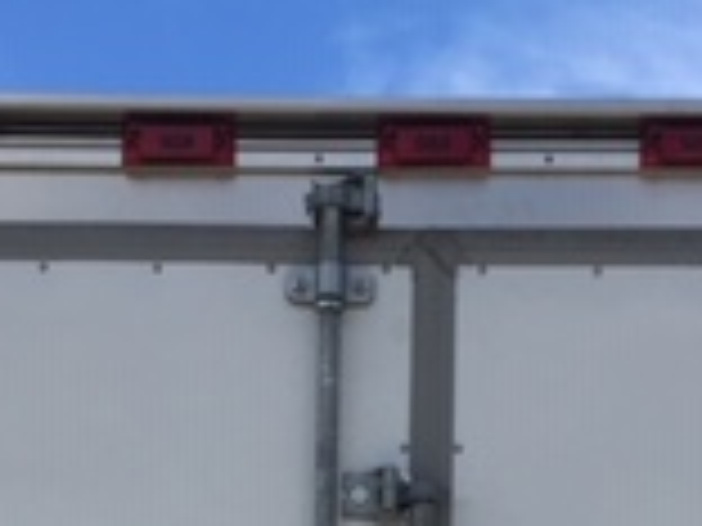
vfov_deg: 11.7
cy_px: 899
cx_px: 387
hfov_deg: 16.5
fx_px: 2413
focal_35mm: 119
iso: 25
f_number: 2.2
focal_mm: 4.15
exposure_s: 1/1923
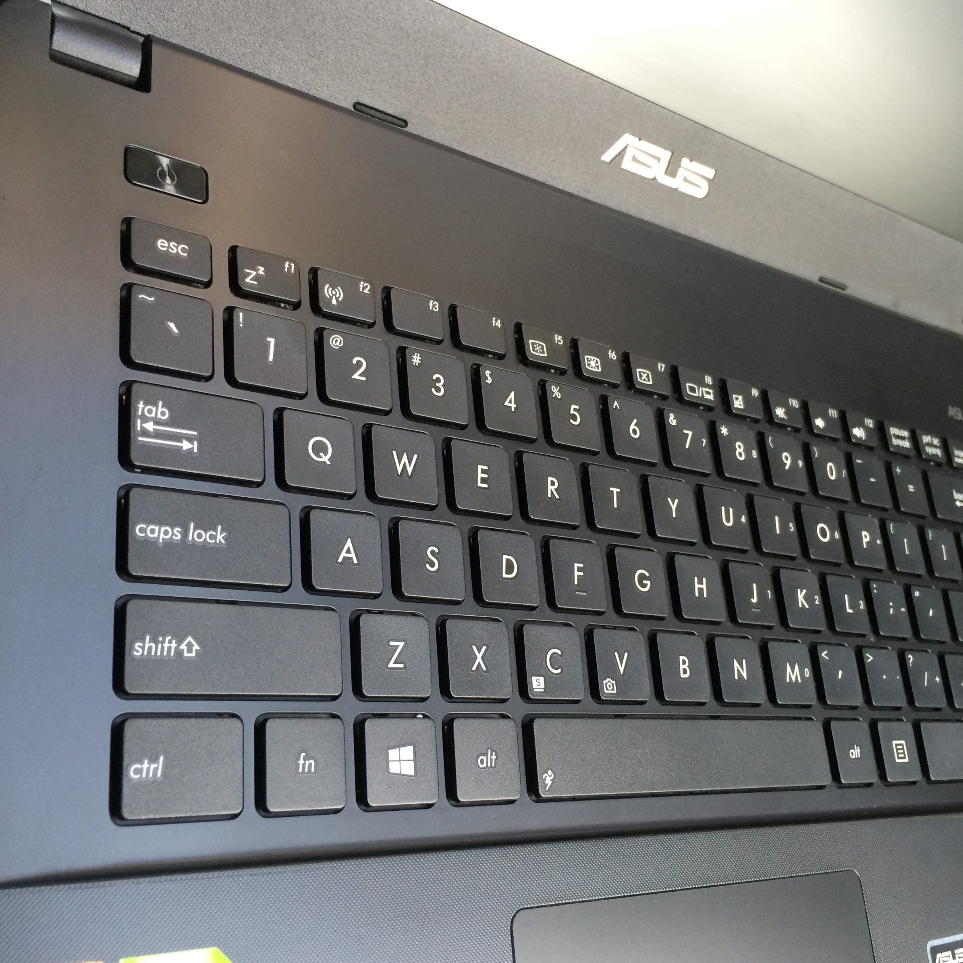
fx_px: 1102
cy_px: 477
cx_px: 499
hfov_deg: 47.2
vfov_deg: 47.2
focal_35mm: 35
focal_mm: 4.15
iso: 64
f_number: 2.2
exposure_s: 1/33
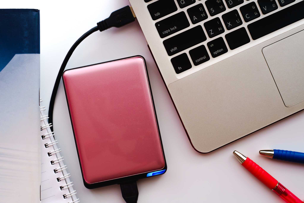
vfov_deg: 25.5
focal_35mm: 53
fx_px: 447
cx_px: 152
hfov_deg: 37.5
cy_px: 102
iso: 400
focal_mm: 35
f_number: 8
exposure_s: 1/20
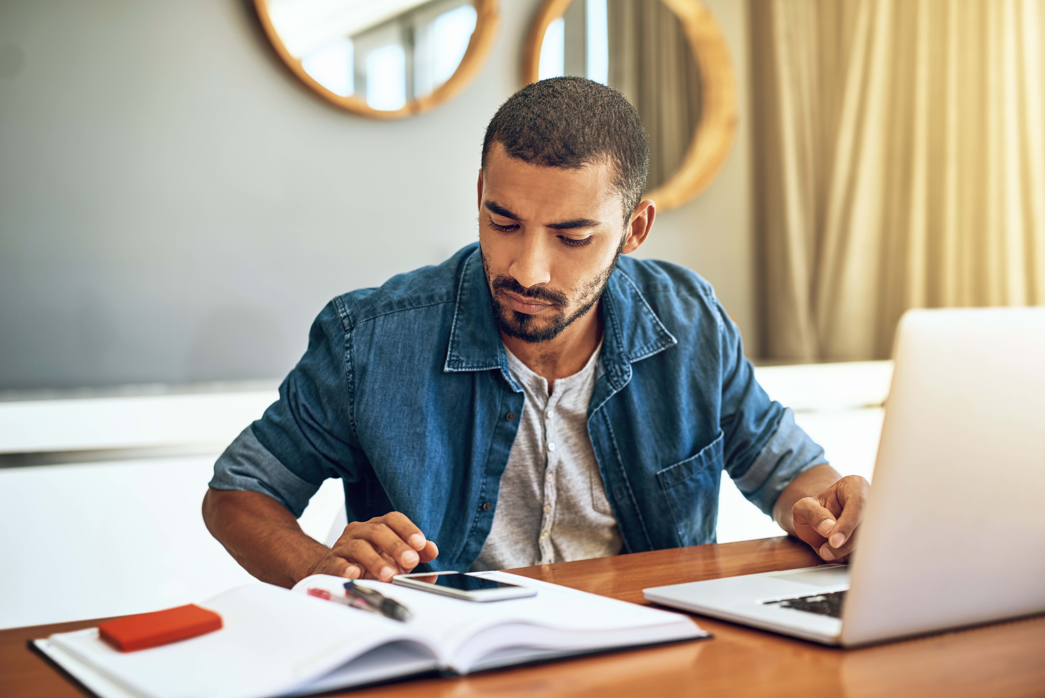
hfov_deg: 39.6
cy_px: 349
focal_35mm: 50
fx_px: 1452
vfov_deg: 27.0
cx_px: 522
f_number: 2
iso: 100
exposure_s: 1/250
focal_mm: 50
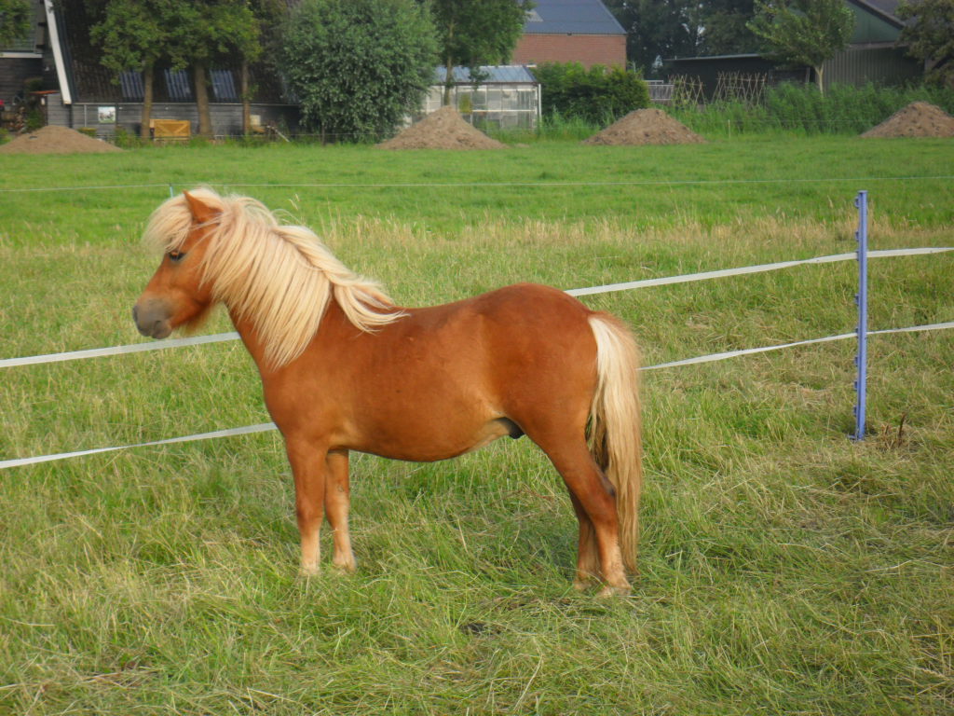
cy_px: 358
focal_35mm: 108
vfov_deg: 13.7
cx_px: 477
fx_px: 2976
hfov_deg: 18.2
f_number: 5
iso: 100
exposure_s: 1/250
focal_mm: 19.6
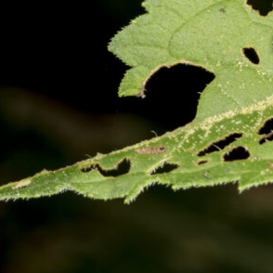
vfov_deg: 6.5
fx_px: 2382
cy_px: 18
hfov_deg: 6.4
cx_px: 464
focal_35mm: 267
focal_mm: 90
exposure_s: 1/60
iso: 100
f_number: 51
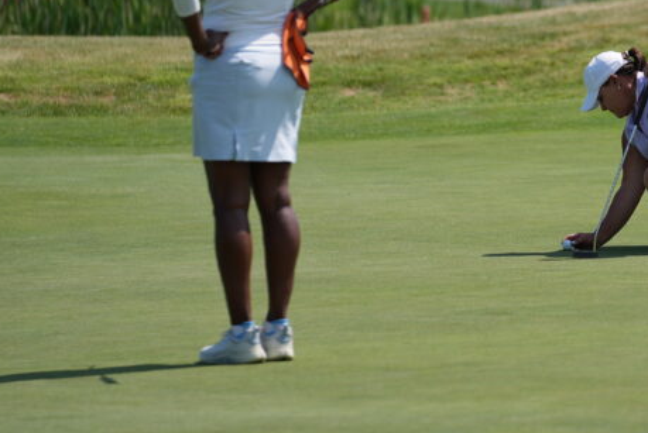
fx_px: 8035
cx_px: 610
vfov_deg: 3.1
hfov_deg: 4.6
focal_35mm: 446
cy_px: -8
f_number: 2.8
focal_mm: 200
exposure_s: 1/2000
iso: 80
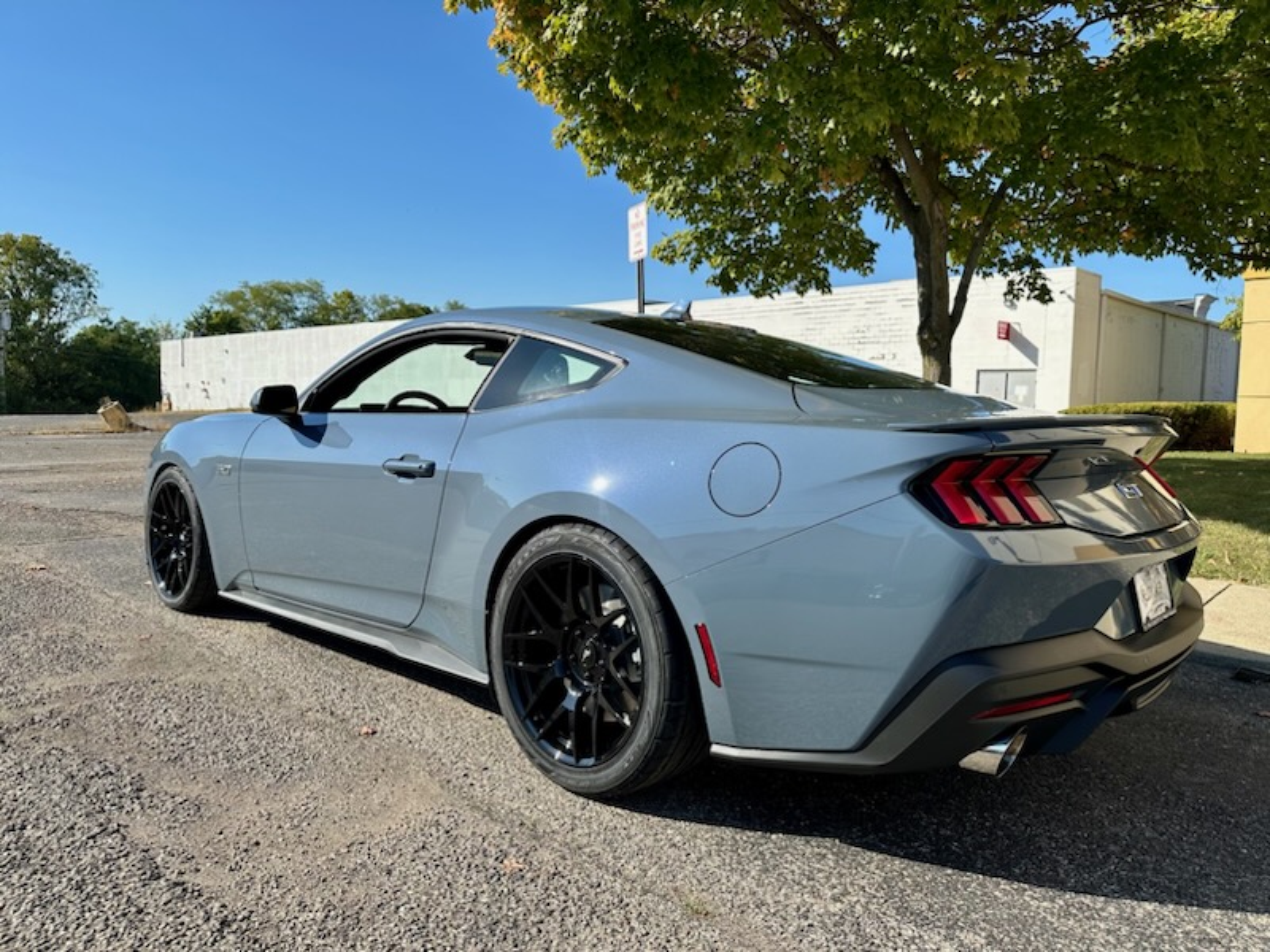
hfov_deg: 71.6
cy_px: 476
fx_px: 881
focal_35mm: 24
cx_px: 635
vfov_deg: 56.8
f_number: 1.78
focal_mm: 6.86
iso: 80
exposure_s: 1/3861
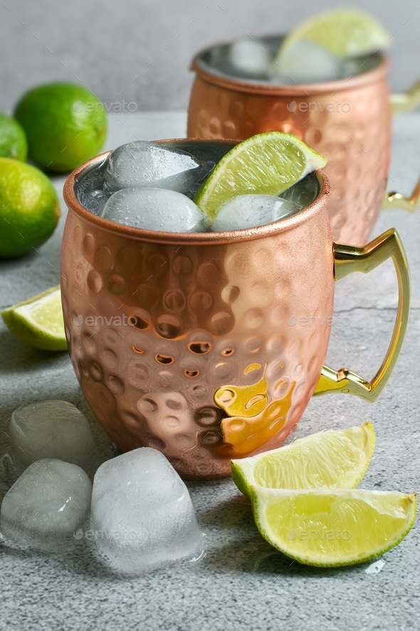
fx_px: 1050
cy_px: 316
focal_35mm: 60
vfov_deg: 33.4
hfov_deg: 22.6
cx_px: 210
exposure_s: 2.5
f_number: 8
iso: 100
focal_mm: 40
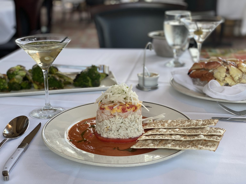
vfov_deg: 28.0
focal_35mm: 52
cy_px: 92
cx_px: 123
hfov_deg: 36.8
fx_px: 370
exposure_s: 1/122
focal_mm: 6
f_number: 2
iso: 25
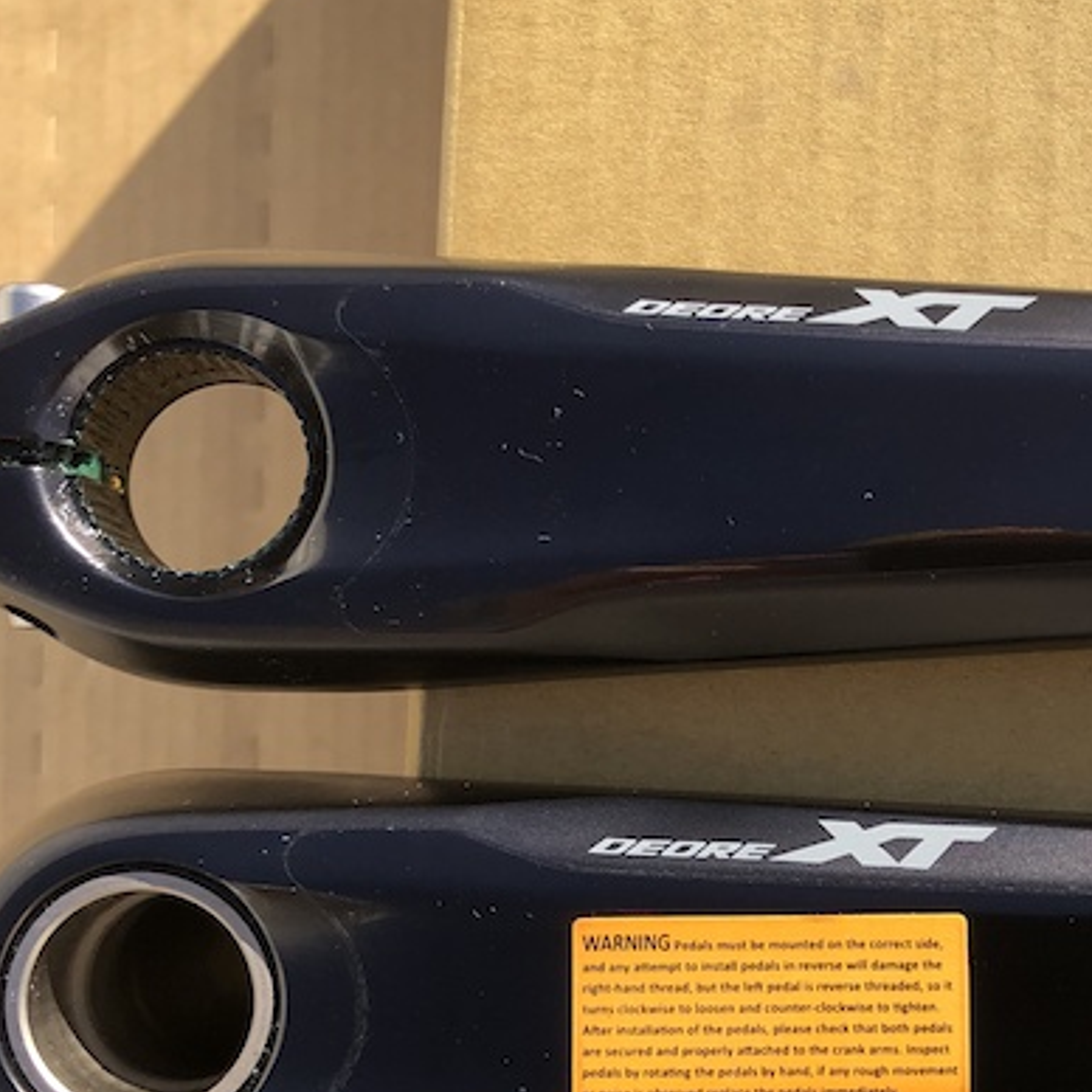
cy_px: 718
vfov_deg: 33.1
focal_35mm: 51
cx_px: 915
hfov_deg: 32.2
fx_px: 1820
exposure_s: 1/1043
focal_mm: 3.99
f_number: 1.8
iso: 20
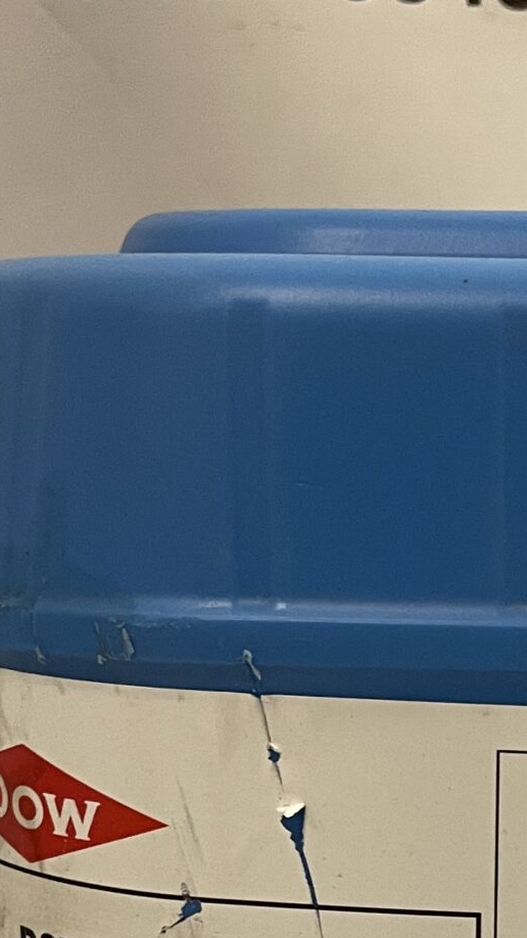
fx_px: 1964
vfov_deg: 25.2
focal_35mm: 79
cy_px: 989
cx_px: 618
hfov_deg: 14.8
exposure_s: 1/60
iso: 320
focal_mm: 4.2
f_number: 1.6
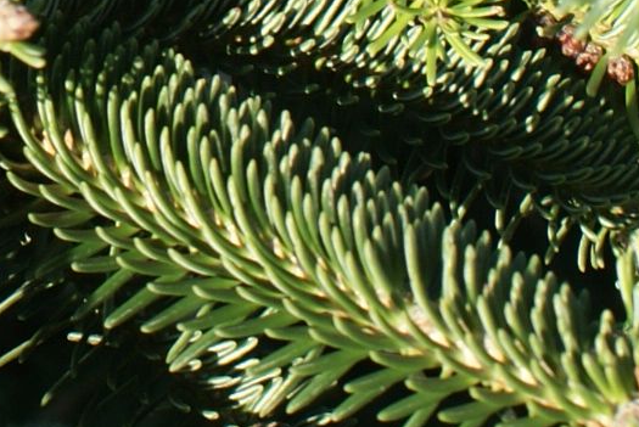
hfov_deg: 8.2
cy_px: -287
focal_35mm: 248
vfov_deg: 5.5
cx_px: -224
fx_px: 4406
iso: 100
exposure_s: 1/80
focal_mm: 30
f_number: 9
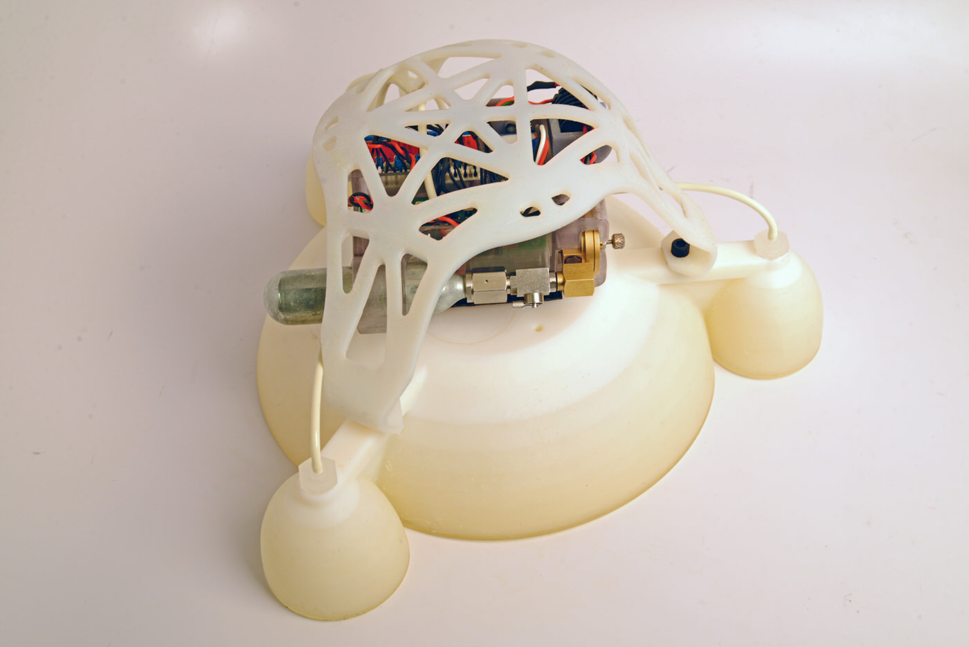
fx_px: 1131
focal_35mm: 42
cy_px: 324
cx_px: 484
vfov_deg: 31.9
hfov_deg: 46.4
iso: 100
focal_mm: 42
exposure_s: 1/10
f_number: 13
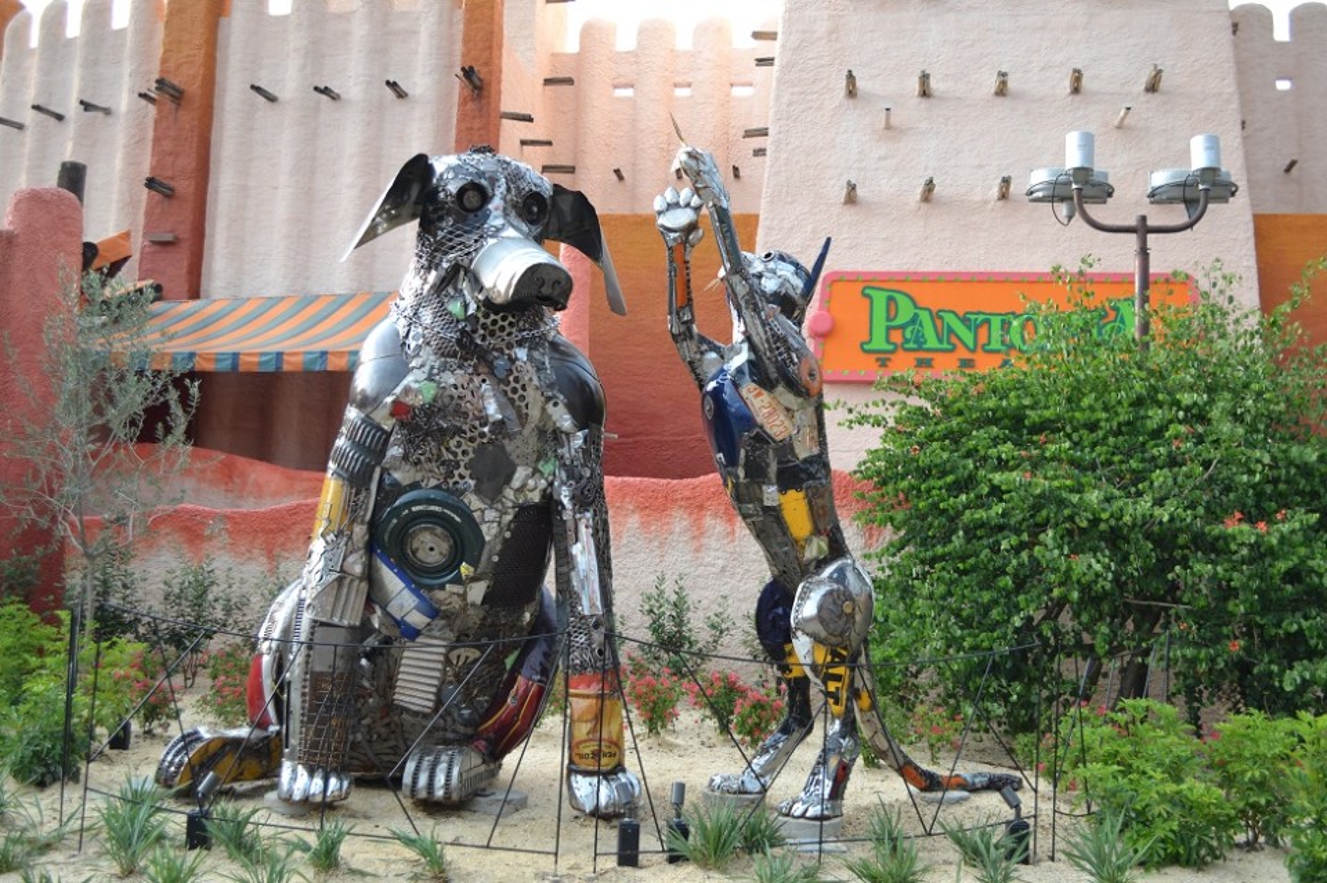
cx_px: 664
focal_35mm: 33
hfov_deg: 57.2
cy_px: 442
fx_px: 1216
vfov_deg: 39.9
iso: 400
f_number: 4.5
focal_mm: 22
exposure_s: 1/80
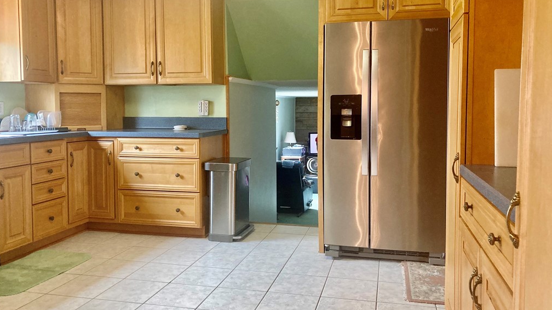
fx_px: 454
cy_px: 141
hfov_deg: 62.6
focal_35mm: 31
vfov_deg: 37.7
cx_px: 275
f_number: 1.8
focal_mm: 3.99
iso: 200
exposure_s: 1/60
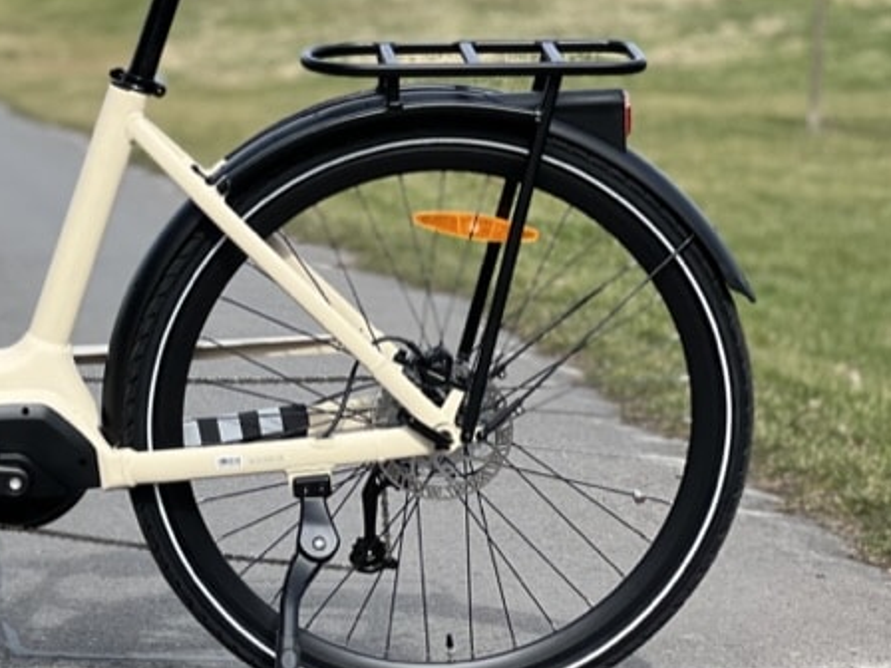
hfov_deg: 11.1
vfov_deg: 8.4
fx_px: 4530
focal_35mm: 176
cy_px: 281
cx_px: -54
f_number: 2.8
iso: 32
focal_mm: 9
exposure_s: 1/388
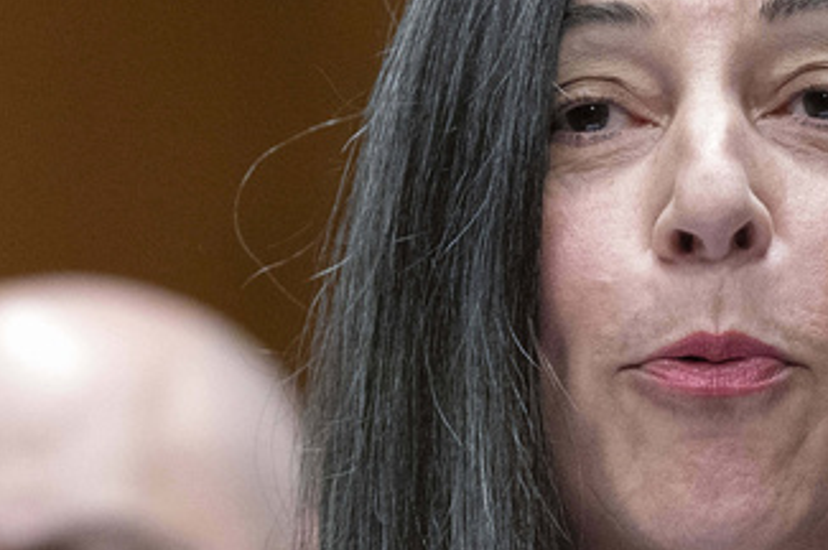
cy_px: 523
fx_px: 14498
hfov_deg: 3.3
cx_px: 693
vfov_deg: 2.2
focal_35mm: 631
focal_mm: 200
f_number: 3.5
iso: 2500
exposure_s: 1/400
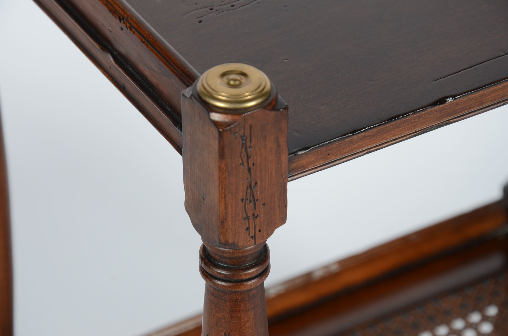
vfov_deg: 8.7
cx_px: 254
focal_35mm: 158
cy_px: 168
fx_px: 2218
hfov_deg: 13.1
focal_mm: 105
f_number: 9
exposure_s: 1/125
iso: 125
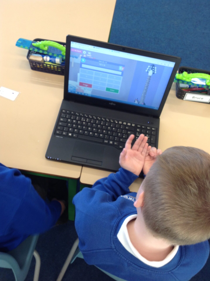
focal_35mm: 35
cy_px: 140
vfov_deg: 52.7
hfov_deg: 40.6
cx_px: 105
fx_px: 284
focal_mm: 4.28
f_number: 2.4
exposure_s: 1/15
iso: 64
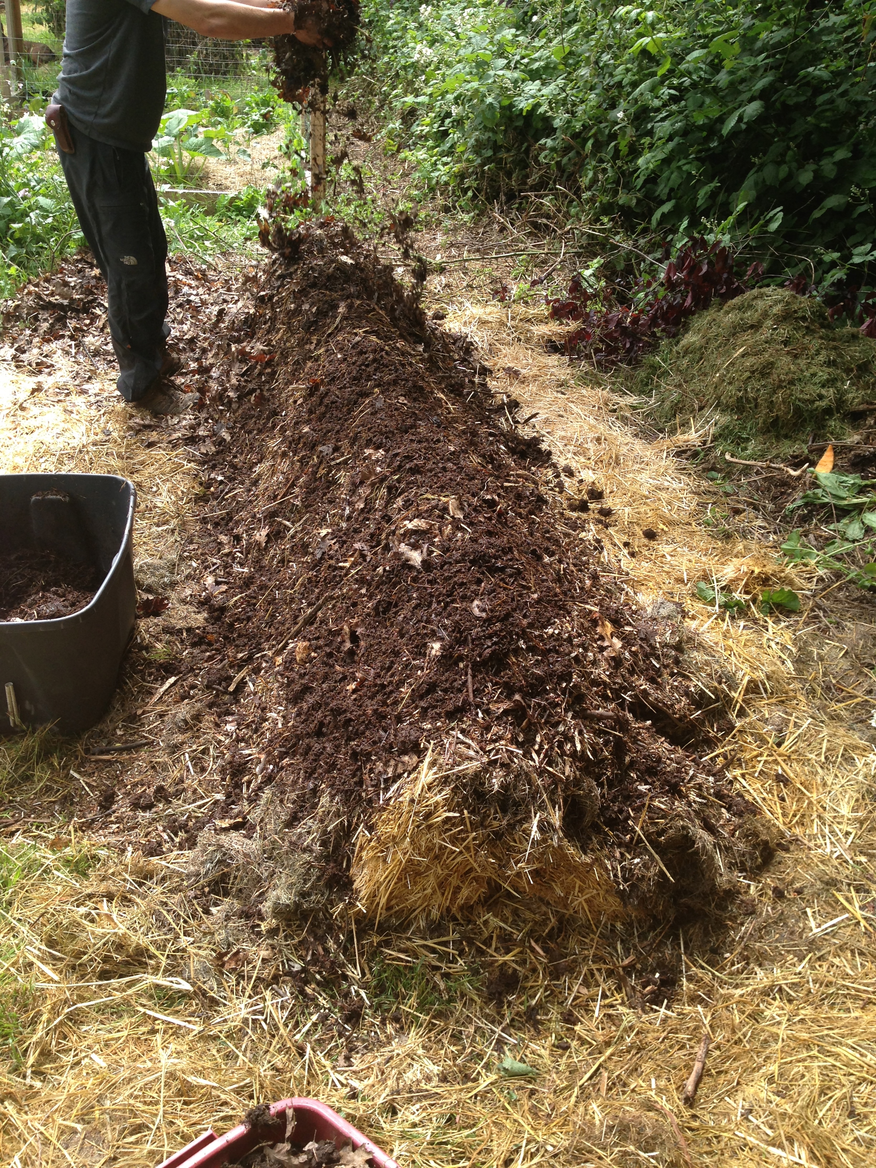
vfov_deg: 55.4
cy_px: 584
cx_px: 438
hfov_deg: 42.9
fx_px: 1113
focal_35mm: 33
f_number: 2.4
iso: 50
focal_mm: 4.13
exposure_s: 1/374
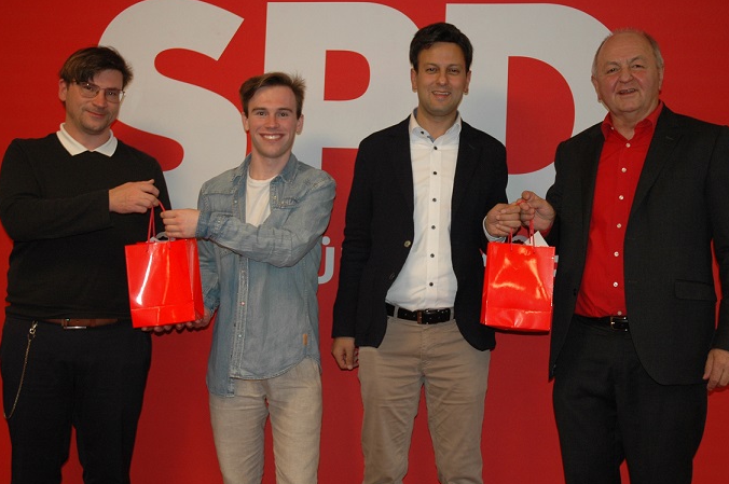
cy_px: 248
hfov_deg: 42.3
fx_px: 941
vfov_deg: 28.8
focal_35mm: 47
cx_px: 376
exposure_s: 1/60
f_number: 4
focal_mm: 29
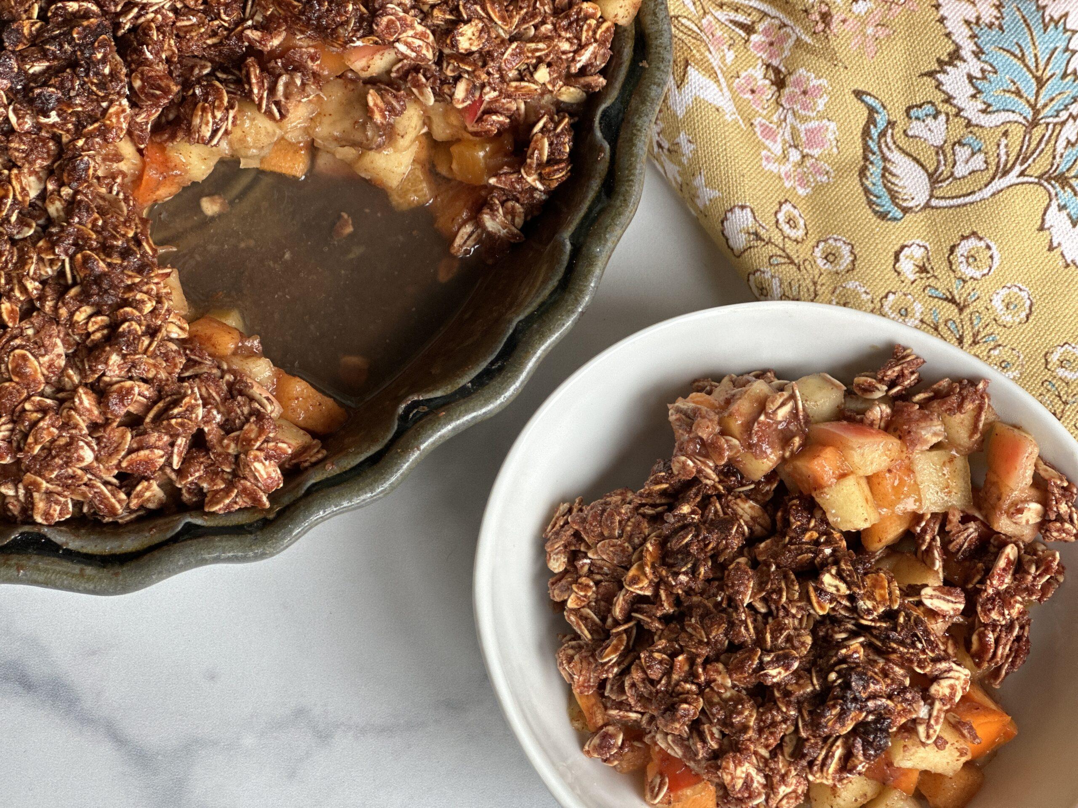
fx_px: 2398
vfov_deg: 19.1
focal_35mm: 77
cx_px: 539
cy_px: 404
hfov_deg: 25.3
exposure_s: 1/120
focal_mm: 9
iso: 100
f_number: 2.8
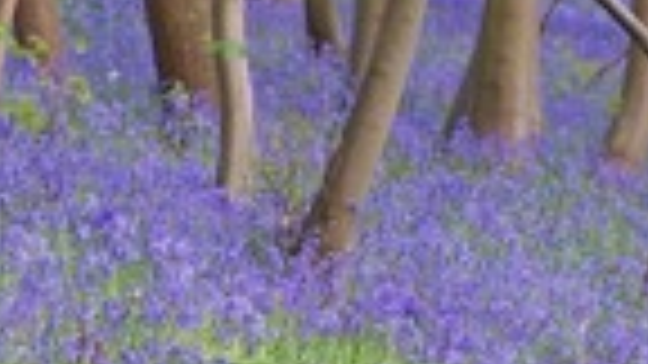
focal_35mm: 739
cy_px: 22
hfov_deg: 2.9
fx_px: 12698
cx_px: 637
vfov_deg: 1.6
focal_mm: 31.3
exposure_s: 1/60
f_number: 3.2
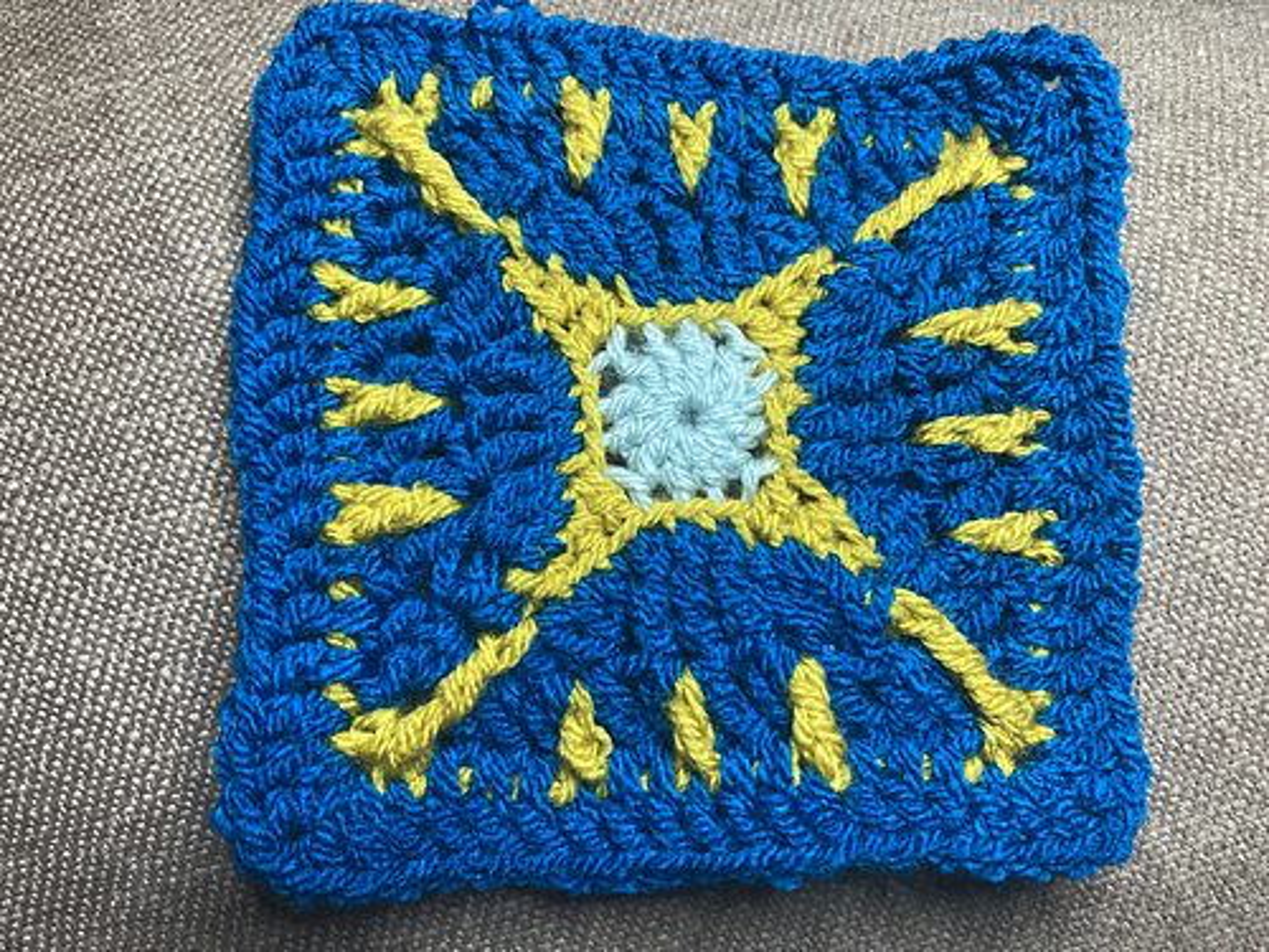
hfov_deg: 63.4
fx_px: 1026
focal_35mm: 28
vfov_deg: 49.7
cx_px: 634
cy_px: 476
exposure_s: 1/60
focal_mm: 3.99
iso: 125
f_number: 1.8
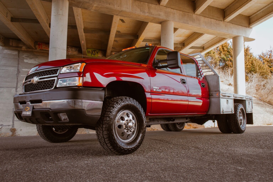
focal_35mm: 29
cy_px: 91
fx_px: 220
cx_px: 136
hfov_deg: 63.7
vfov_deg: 45.0
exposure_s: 1/400
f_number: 3.5
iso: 320
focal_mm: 29
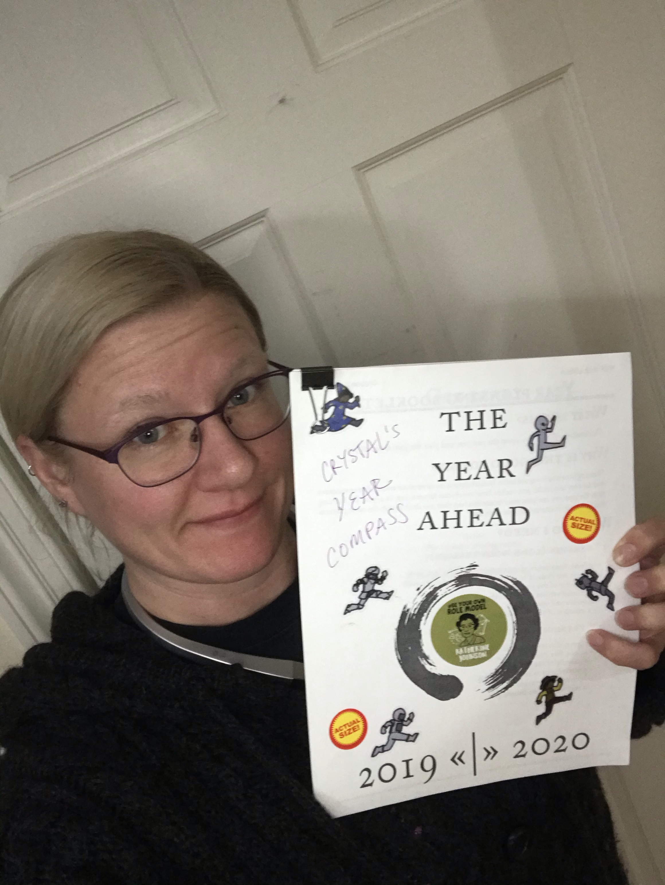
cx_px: 332
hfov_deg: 44.2
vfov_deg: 56.8
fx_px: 819
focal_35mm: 32
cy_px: 442
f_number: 2.2
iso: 125
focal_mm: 2.87
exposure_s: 1/20
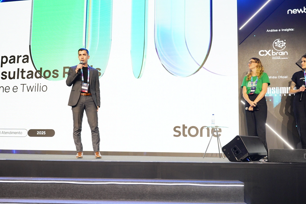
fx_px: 358
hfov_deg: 46.3
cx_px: 150
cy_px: 104
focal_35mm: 42
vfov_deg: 31.9
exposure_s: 1/160
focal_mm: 35.9
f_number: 4.5
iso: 1600
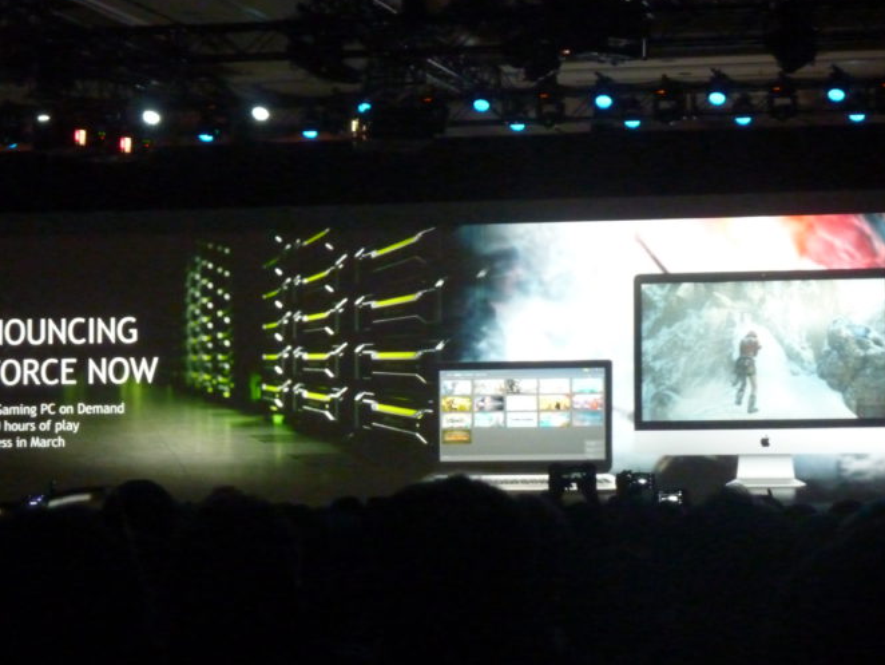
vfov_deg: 10.8
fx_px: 3529
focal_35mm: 138
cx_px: 384
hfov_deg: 14.3
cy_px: 356
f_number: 4.4
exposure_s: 1/15
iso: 800
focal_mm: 19.5
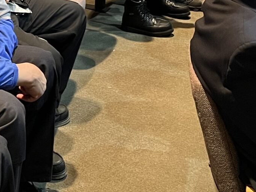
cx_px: 8
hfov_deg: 19.5
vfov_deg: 13.7
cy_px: -141
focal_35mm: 98
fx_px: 725
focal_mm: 5.7
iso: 500
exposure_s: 1/30
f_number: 1.5
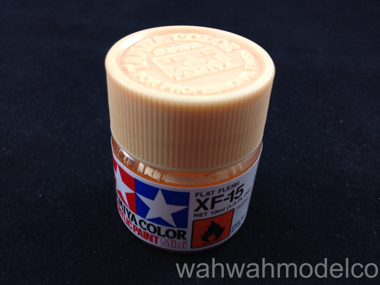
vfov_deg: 42.9
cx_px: 190
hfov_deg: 55.4
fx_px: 362
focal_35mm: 33
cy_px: 142
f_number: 2.4
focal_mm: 4.13
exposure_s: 1/20
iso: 50
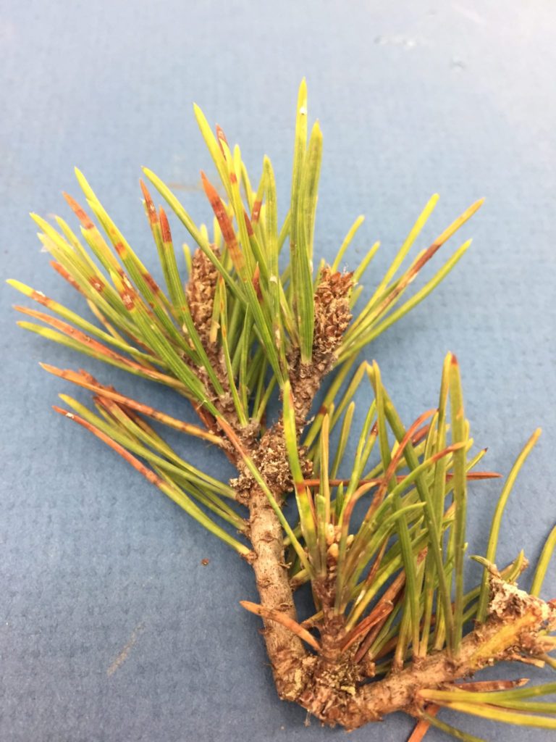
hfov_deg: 48.2
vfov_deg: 61.7
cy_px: 371
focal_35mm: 29
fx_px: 621
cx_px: 278
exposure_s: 1/30
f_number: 2.2
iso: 125
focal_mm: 4.15
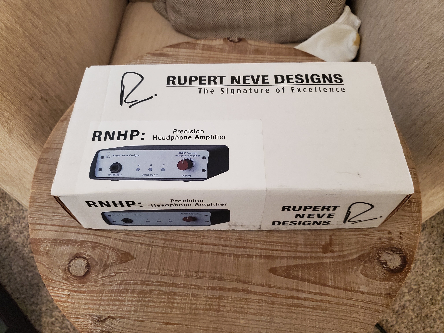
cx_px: 222
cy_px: 166
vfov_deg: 53.1
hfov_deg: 67.3
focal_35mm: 26
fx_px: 333
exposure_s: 1/40
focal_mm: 4.3
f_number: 1.5
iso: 640
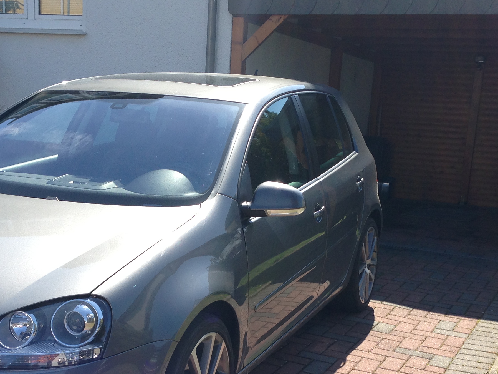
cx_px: 185
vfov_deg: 24.3
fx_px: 863
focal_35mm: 60
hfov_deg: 32.0
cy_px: 256
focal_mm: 4.13
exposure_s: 1/695
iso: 50
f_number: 2.4
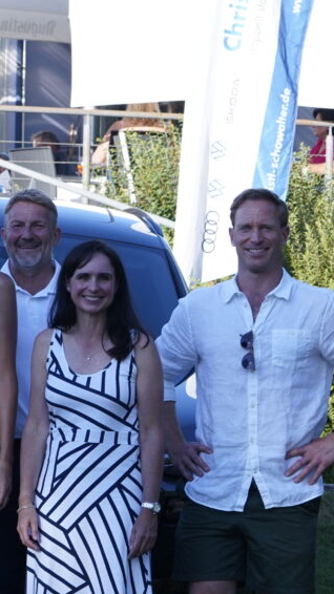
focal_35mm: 199
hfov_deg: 6.0
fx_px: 3136
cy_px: 400
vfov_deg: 10.8
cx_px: -236
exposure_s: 1/320
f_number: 8
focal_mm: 70
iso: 500
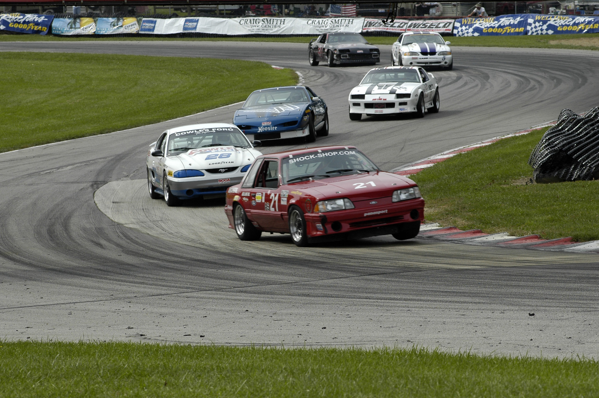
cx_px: 300
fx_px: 3616
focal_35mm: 218
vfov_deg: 6.3
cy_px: 199
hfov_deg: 9.5
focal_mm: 145
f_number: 9
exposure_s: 1/500
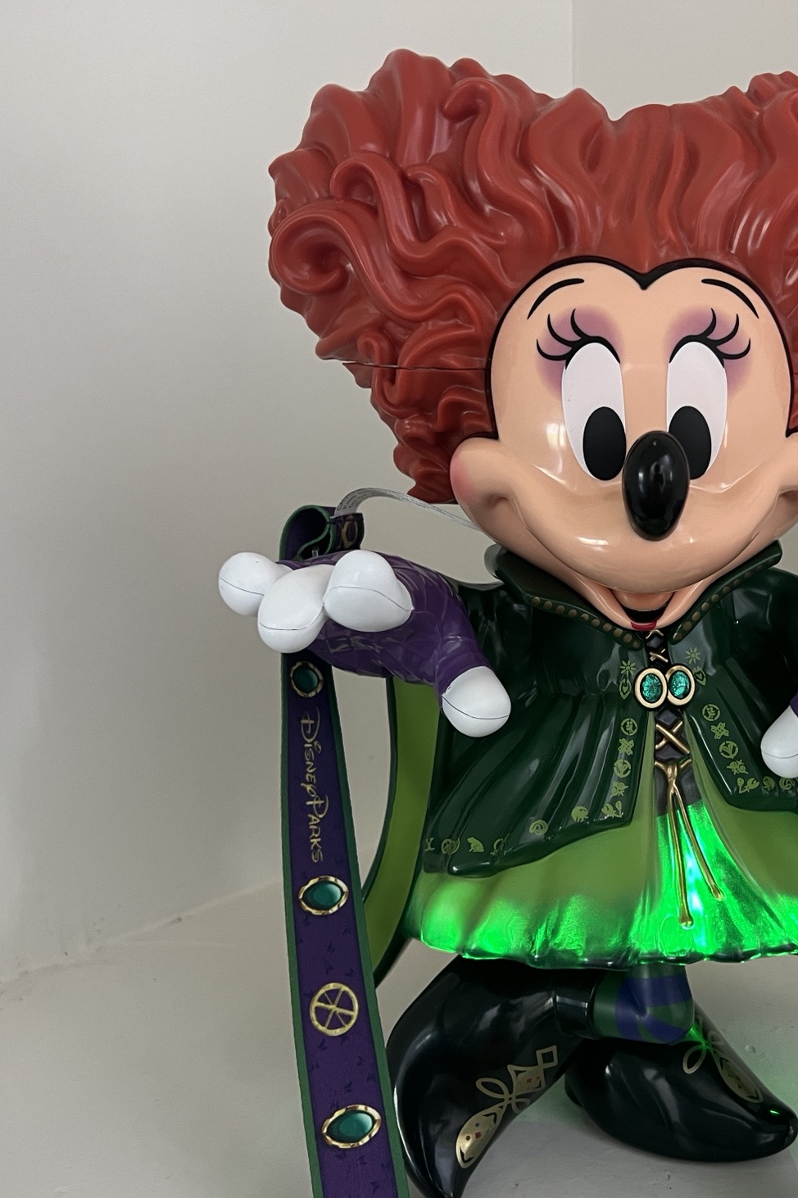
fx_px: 1231
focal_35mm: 37
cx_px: 628
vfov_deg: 51.9
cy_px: 613
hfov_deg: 34.9
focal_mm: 5.7
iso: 250
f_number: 1.5
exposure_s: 1/60
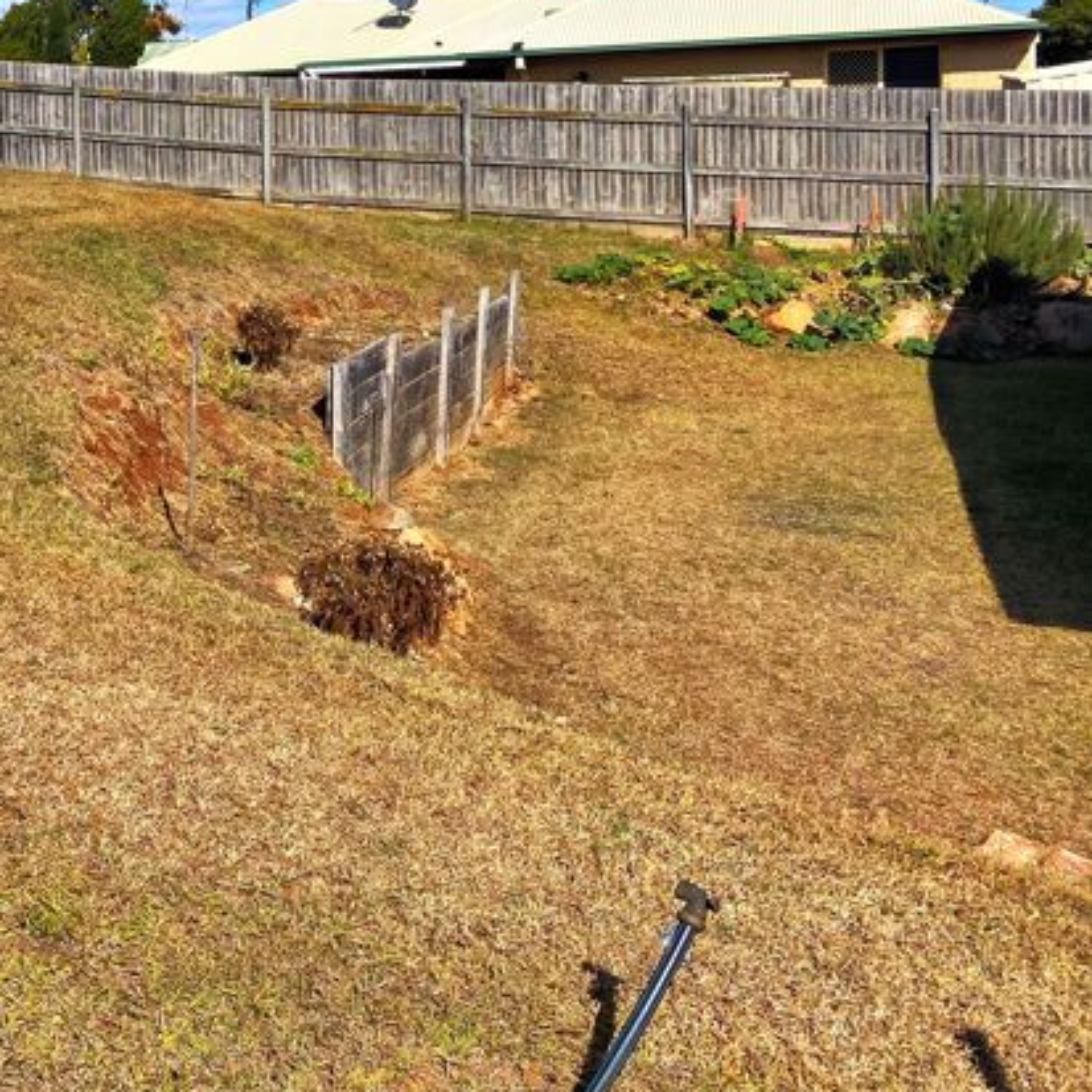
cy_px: 259
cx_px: -95
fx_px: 1785
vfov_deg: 33.3
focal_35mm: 50
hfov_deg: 30.6
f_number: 1.8
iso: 32
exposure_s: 1/3984
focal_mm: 4.25
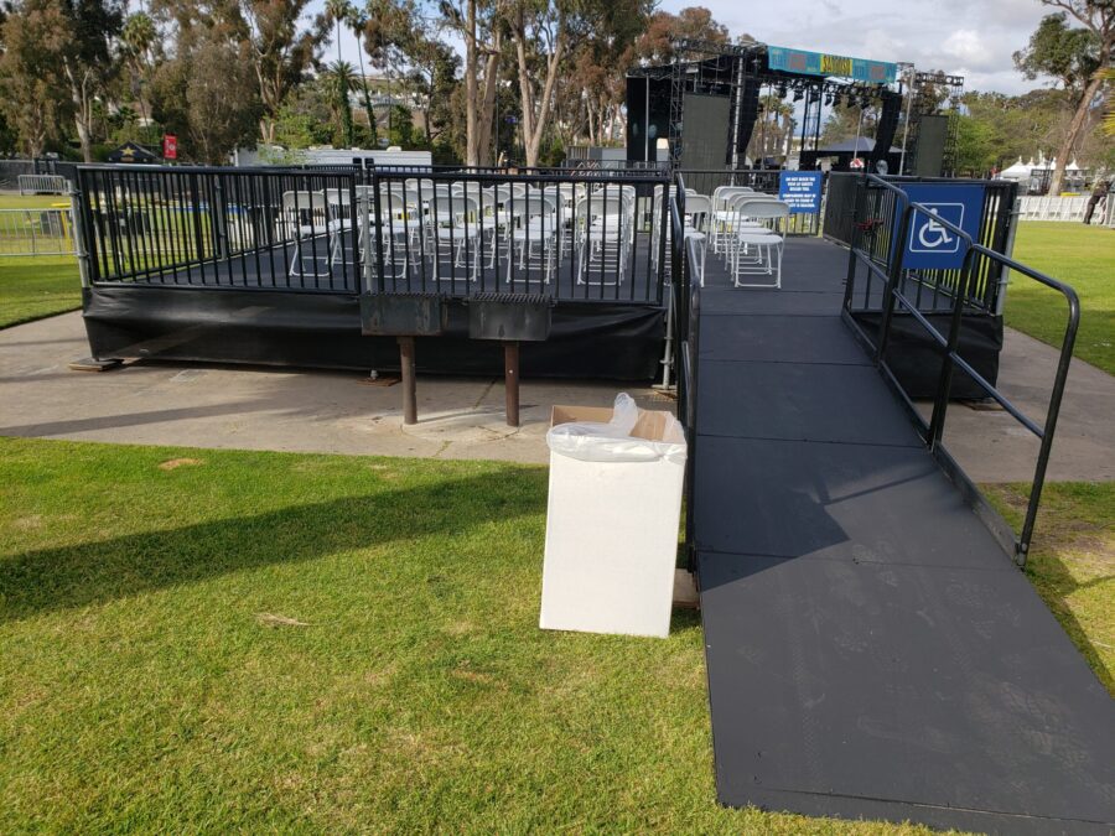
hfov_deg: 67.3
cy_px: 418
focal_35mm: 26
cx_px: 558
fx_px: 837
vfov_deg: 53.1
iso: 50
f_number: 2.4
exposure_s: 1/1378
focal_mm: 4.3
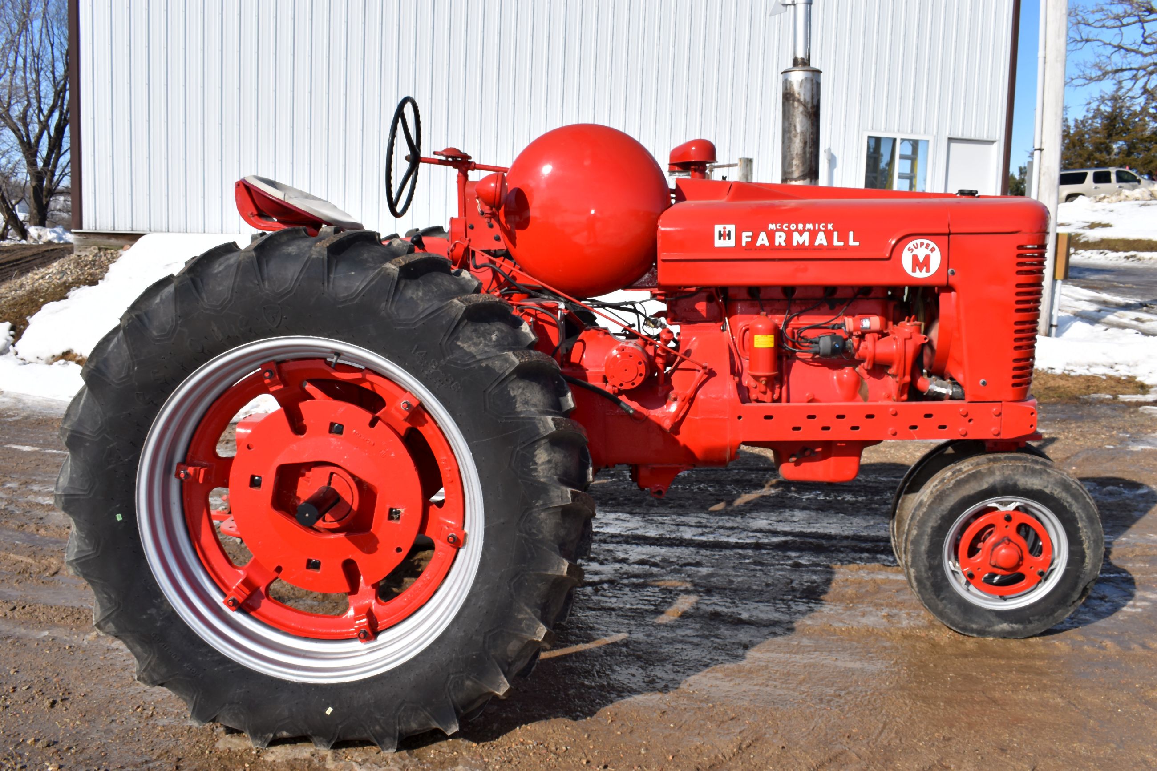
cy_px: 386
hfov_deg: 59.5
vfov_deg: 41.7
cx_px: 578
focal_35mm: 32
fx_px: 1012
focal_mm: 21
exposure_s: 1/200
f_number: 11
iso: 100
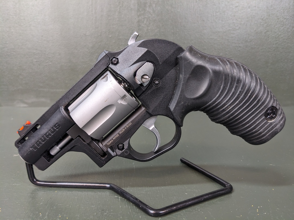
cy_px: 110
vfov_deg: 51.4
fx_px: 229
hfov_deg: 65.3
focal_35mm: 27
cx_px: 147
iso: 94
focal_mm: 4.38
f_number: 1.73
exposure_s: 1/24
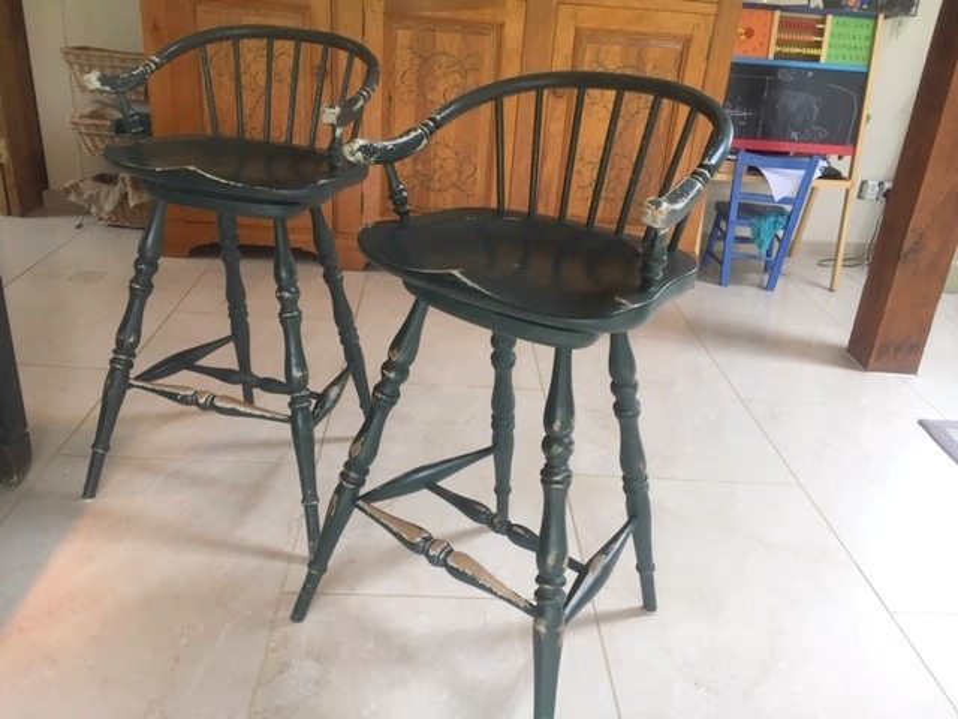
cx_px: 479
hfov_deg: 61.7
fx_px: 803
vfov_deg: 48.2
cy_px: 360
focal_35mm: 29
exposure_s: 1/33
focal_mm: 4.15
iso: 100
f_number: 2.2
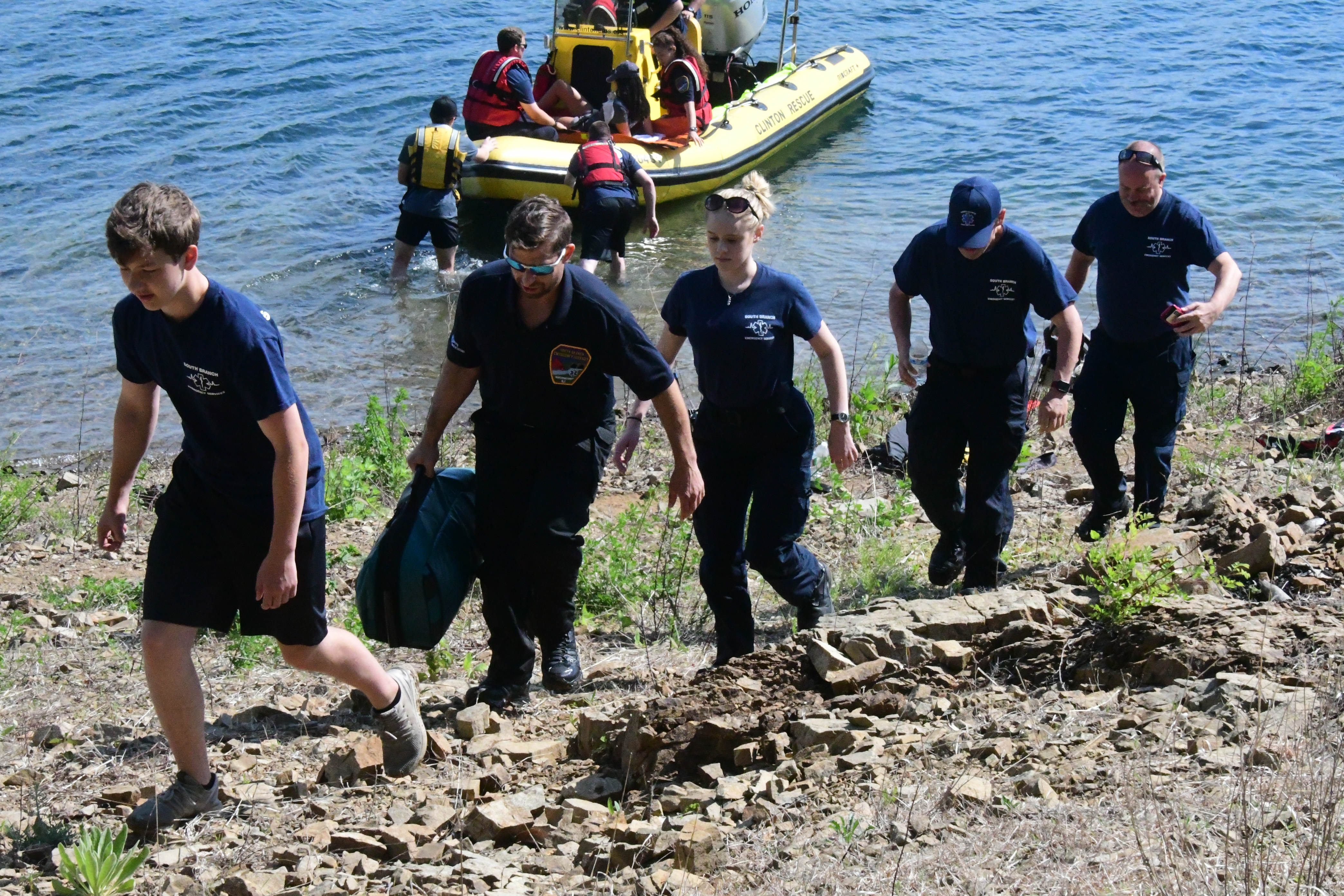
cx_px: 672
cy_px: 448
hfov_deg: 18.9
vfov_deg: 12.7
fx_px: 4032
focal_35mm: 108
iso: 10000
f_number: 22
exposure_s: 1/2000
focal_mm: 72
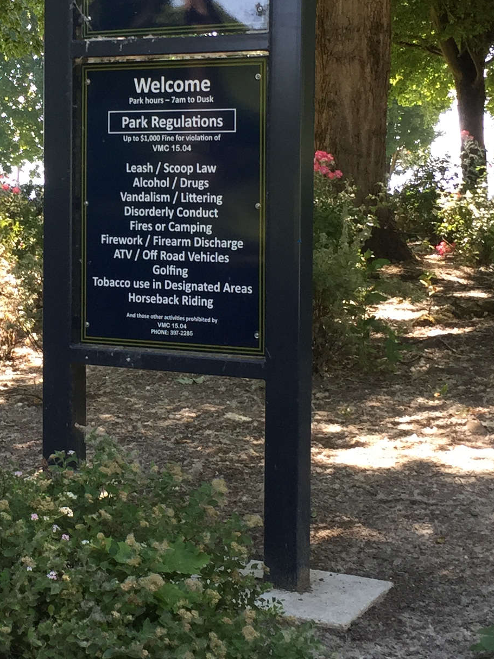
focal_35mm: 78
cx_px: 20
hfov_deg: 18.5
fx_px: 1485
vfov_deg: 24.9
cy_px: 207
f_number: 2.2
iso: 50
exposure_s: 1/120
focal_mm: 4.15
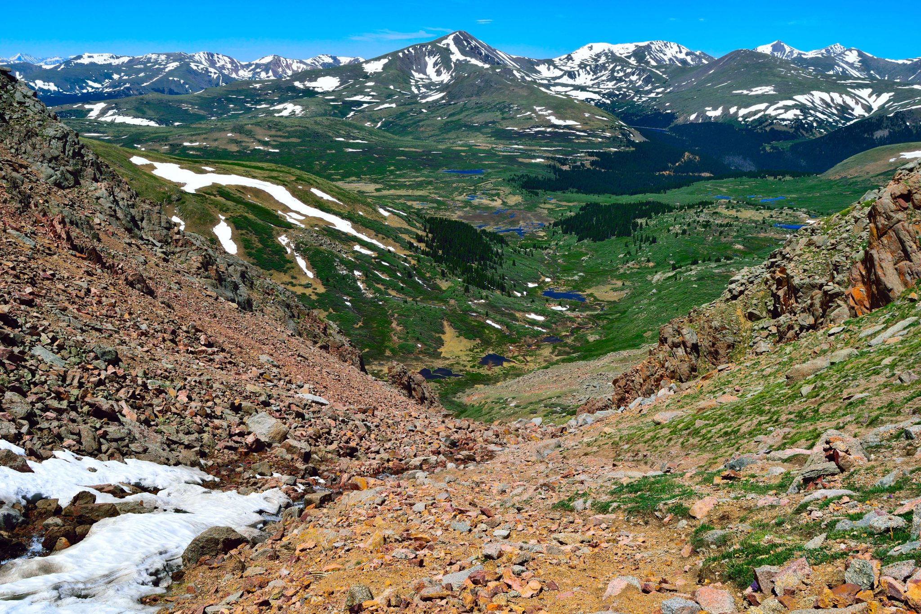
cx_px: 460
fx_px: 844
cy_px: 307
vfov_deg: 40.0
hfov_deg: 57.2
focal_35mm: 33
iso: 200
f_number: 11
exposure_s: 1/500
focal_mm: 22
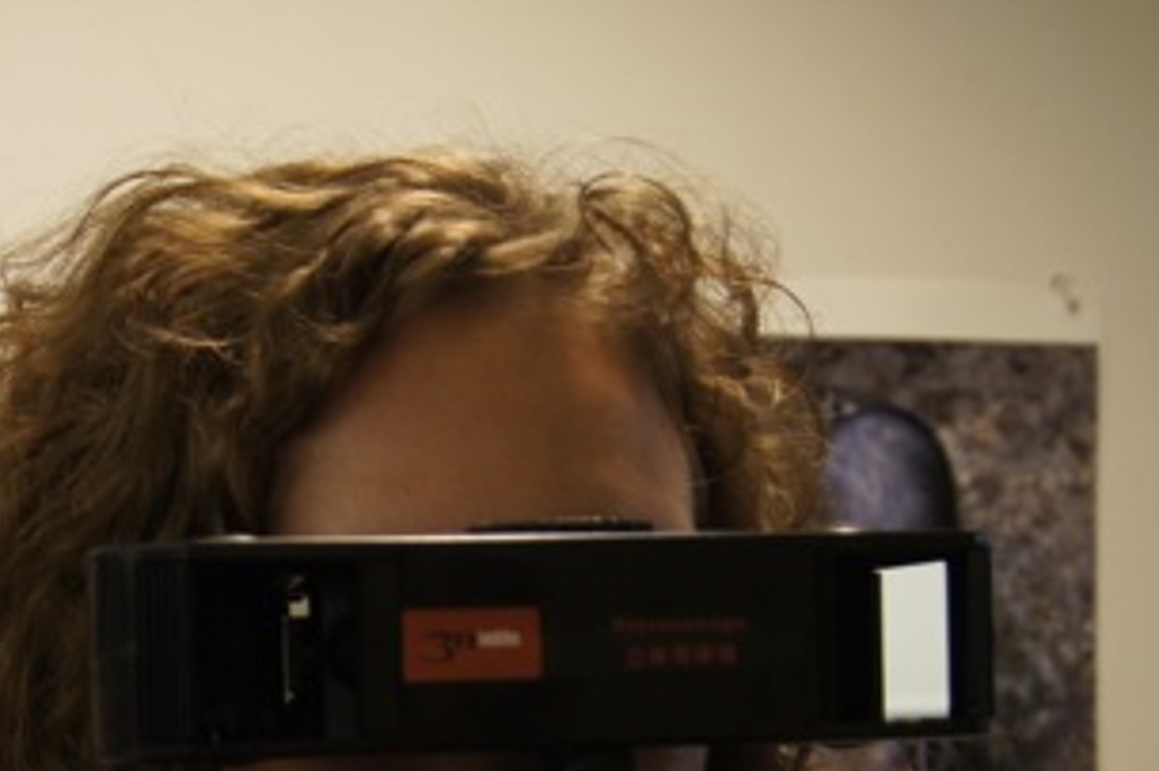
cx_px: 137
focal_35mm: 118
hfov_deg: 17.1
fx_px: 3797
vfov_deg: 11.4
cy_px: 921
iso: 400
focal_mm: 30
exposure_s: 1/20
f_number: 4.5
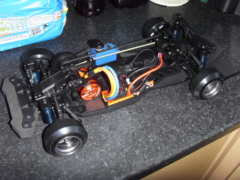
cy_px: 90
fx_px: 270
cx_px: 120
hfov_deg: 47.9
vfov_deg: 36.8
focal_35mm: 39
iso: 100
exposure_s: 1/45
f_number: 3.5
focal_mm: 6.6
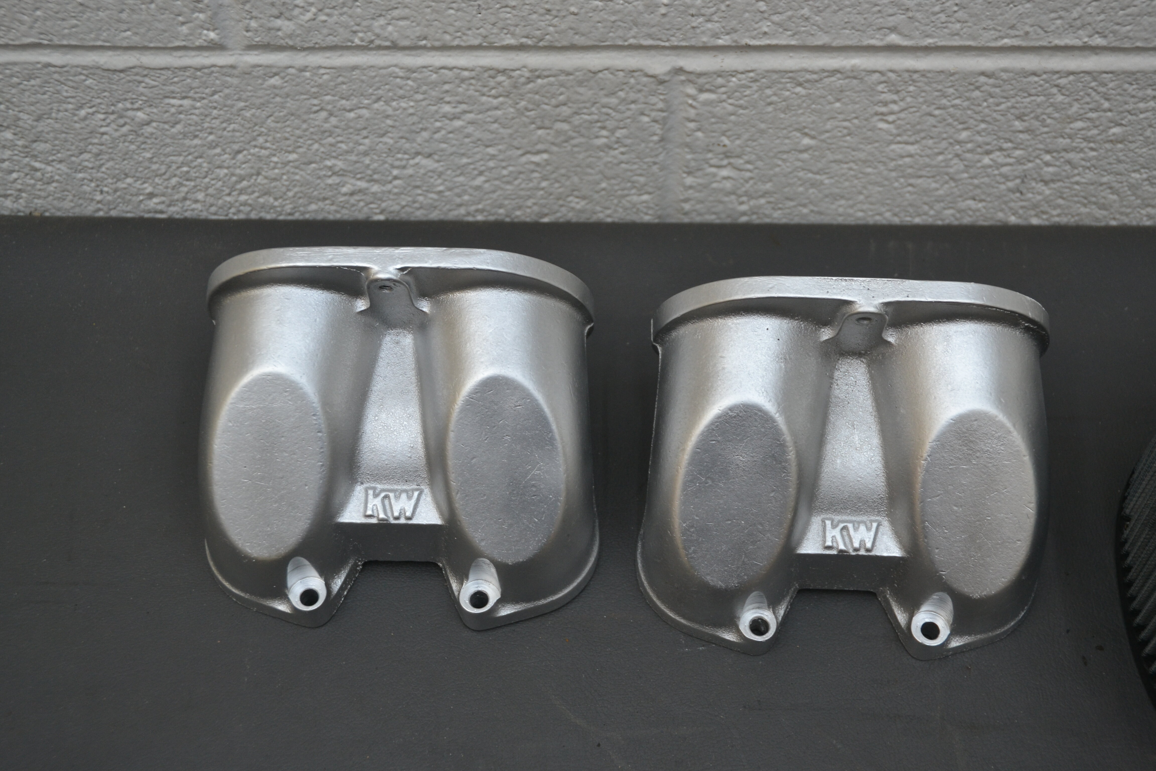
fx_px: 1397
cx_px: 578
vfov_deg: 30.8
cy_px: 386
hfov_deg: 45.0
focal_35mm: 44
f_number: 4.5
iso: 400
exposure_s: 1/80
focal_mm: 29
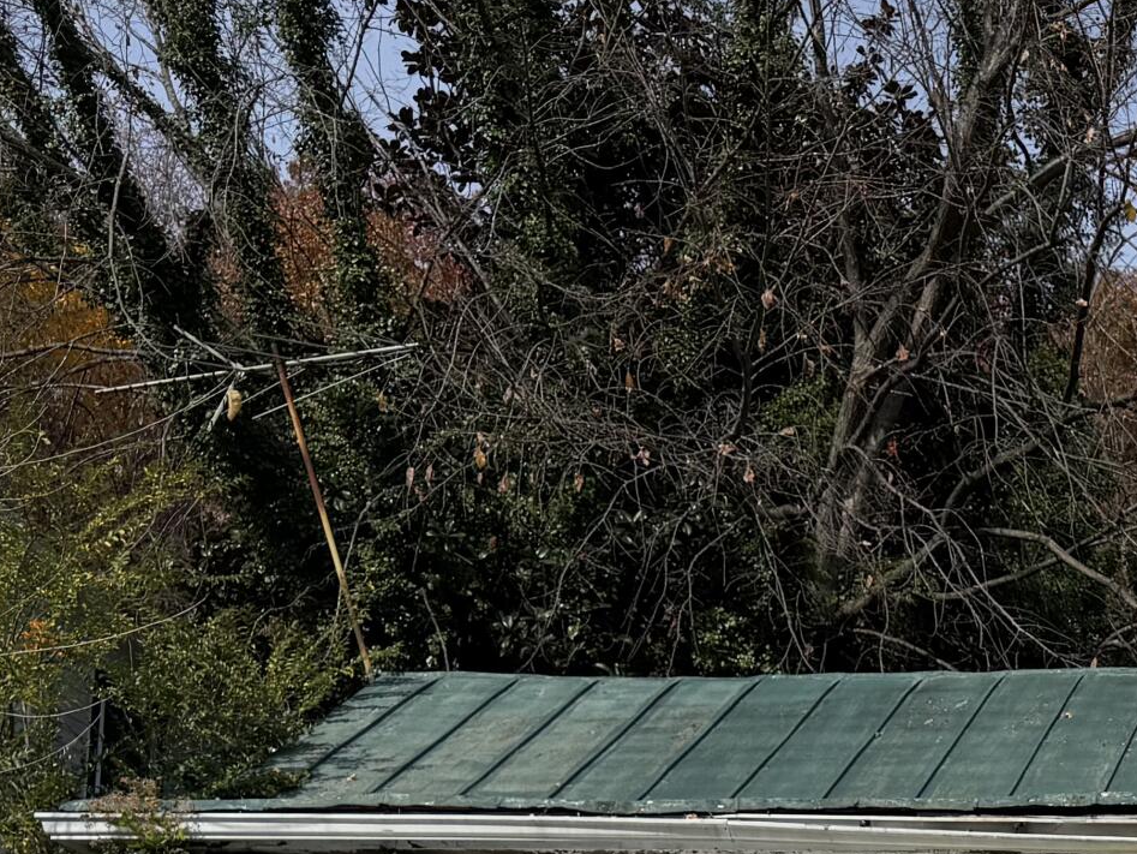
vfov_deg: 17.7
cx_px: 1351
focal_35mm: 76
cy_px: 1211
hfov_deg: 23.5
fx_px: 2497
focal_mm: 6.76
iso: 80
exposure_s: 1/9091
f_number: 1.78
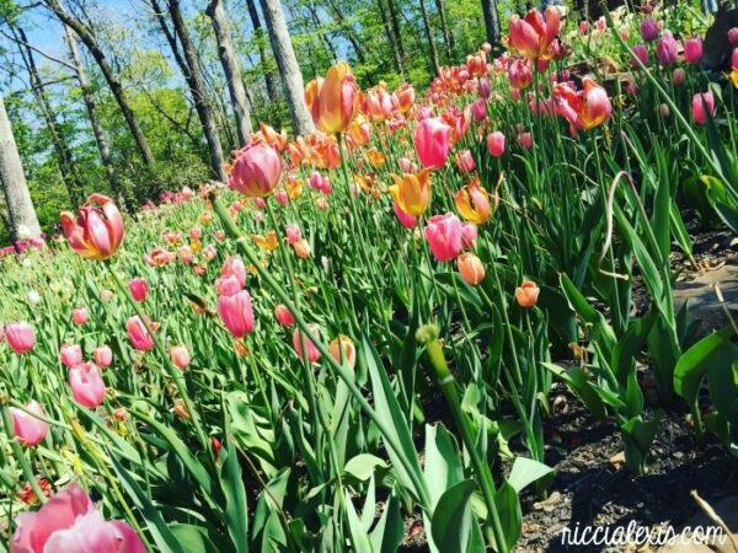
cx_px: 369
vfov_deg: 48.2
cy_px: 276
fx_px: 618
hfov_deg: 61.7
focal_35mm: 29
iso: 32
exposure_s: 1/1068
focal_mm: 4.15
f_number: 2.2
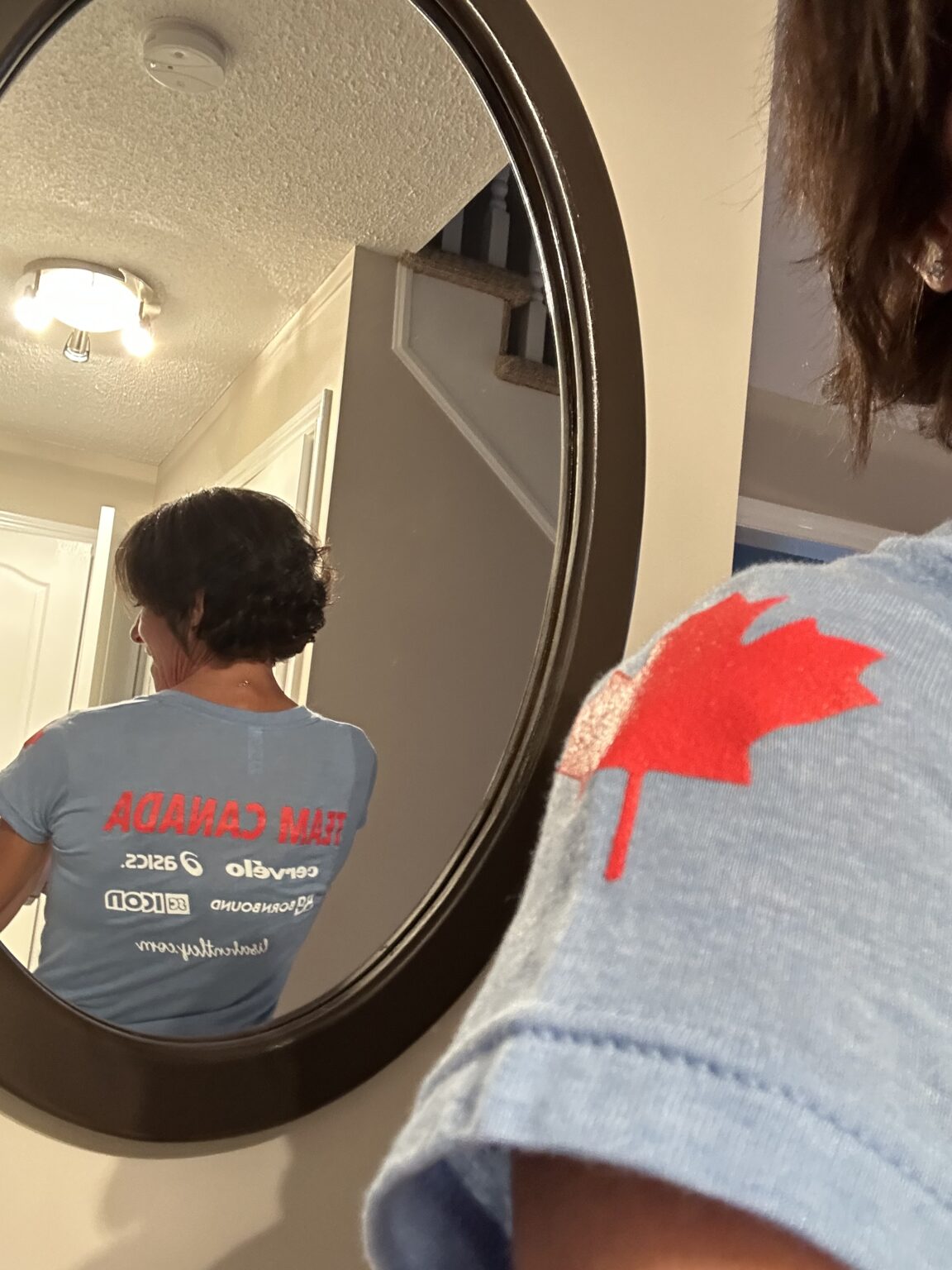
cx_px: 476
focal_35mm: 30
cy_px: 635
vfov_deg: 60.0
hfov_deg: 46.8
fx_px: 1100
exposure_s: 1/30
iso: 400
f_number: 1.9
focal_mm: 2.69
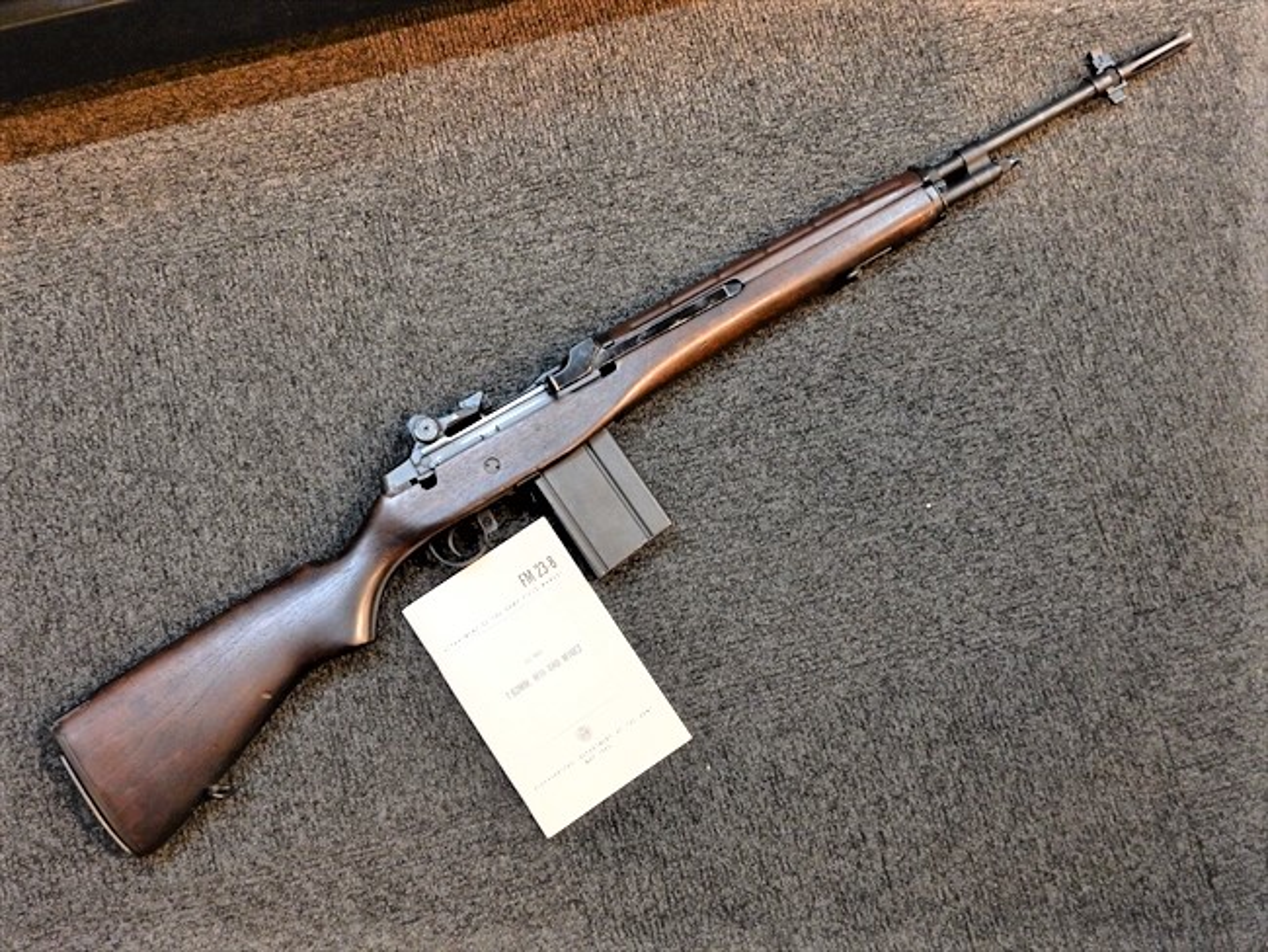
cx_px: 634
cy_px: 476
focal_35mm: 36
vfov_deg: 39.7
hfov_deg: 51.3
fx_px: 1319
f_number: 4
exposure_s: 1/15
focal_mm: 6.4
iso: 400
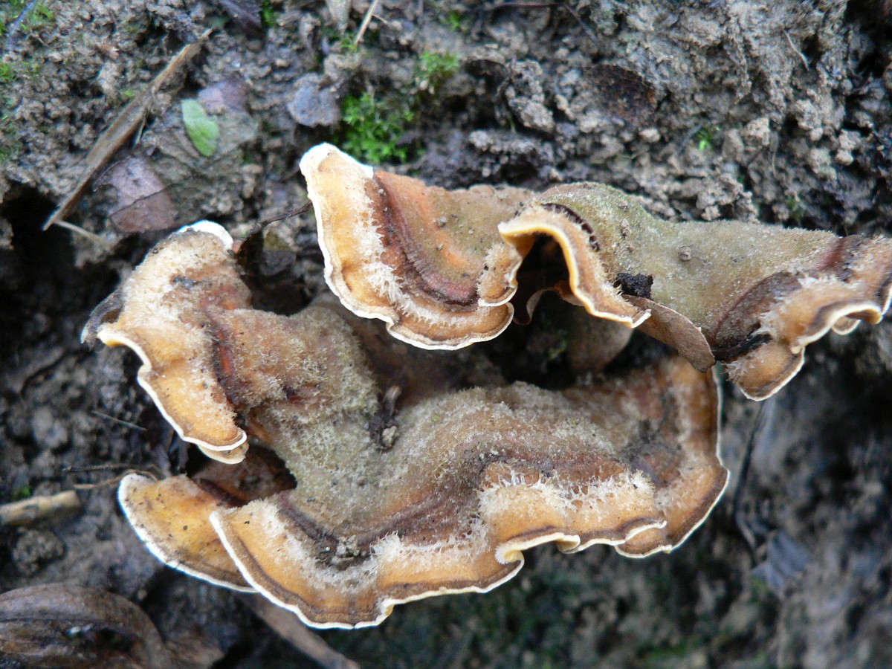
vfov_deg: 39.7
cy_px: 334
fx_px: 928
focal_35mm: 36
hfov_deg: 51.4
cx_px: 446
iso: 200
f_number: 2.8
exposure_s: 1/40
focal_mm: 6
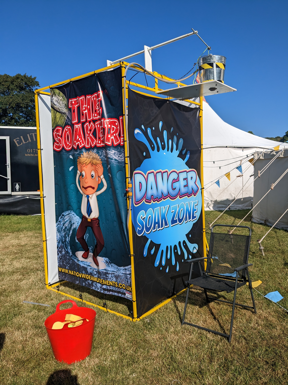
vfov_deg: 65.3
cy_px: 192
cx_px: 144
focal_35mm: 27
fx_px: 300
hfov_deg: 51.4
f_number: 1.73
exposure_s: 1/7812
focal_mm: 4.38
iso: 62
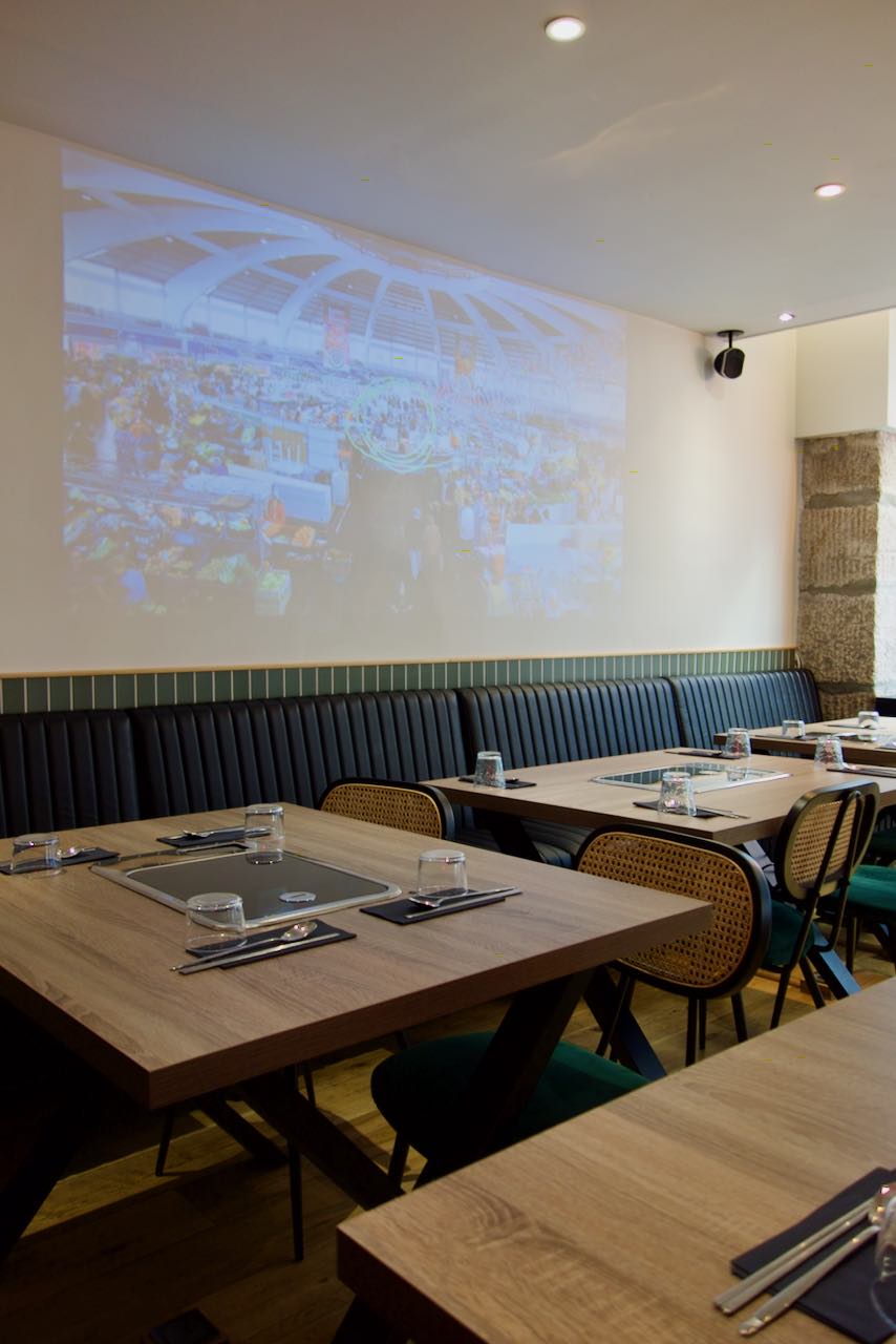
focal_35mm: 28
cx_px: 448
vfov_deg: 65.5
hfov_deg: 46.4
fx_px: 1045
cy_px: 672
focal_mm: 10.4
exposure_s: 1/30
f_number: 1.8
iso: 125
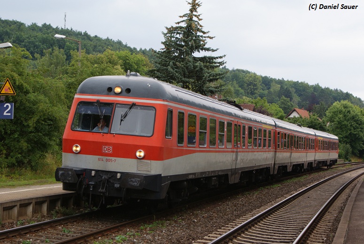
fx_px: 835
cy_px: 122
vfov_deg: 16.6
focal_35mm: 82
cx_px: 182
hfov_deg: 24.6
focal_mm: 55
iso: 250
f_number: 5.6
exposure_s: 1/100
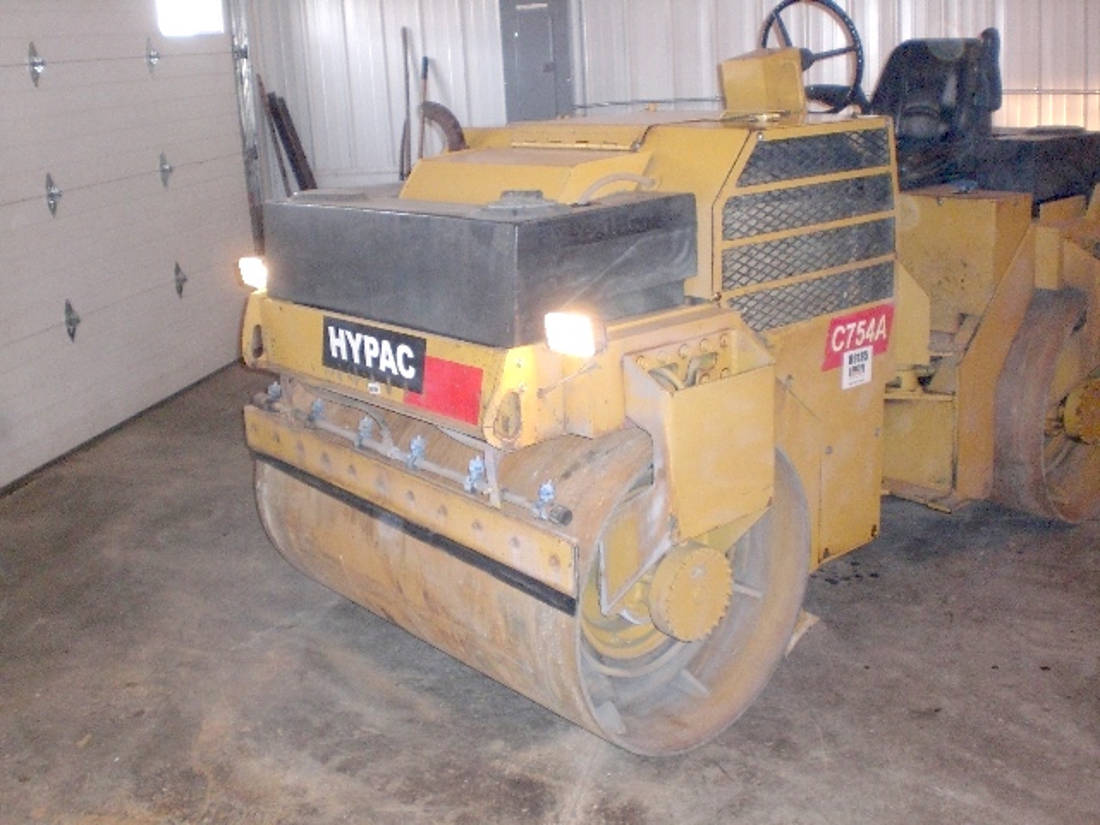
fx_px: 1208
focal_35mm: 38
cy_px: 412
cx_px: 550
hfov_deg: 49.0
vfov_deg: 37.7
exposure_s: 1/60
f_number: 3.1
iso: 200
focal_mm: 6.3
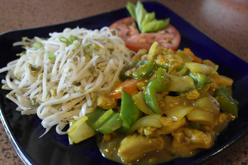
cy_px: 82
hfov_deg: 45.4
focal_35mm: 43
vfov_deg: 31.2
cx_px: 124
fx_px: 296
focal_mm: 28
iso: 1600
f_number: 4
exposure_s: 1/25
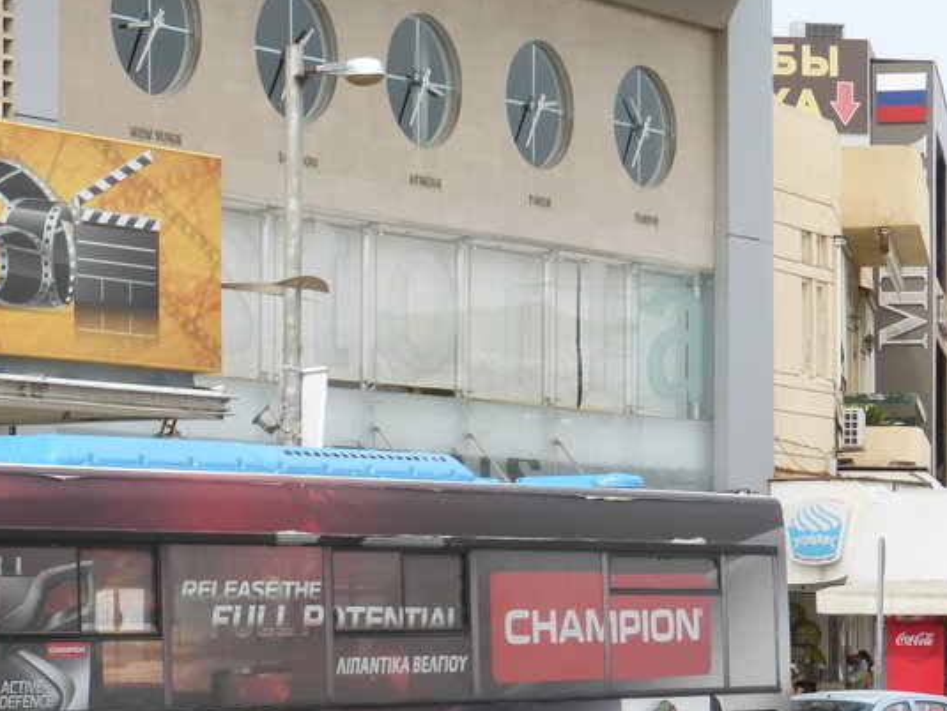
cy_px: 663
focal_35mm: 130
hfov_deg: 14.9
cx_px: -5
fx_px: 3559
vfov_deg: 11.3
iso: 125
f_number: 4.7
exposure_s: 1/500
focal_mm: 10.3
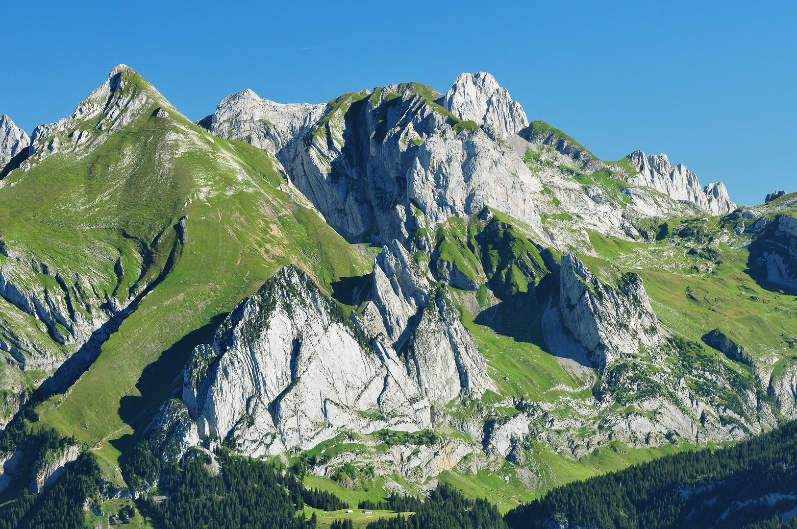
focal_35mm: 138
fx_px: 3051
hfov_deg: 14.9
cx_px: 398
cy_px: 264
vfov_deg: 9.9
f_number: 6.3
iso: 200
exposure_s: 1/100
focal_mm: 92
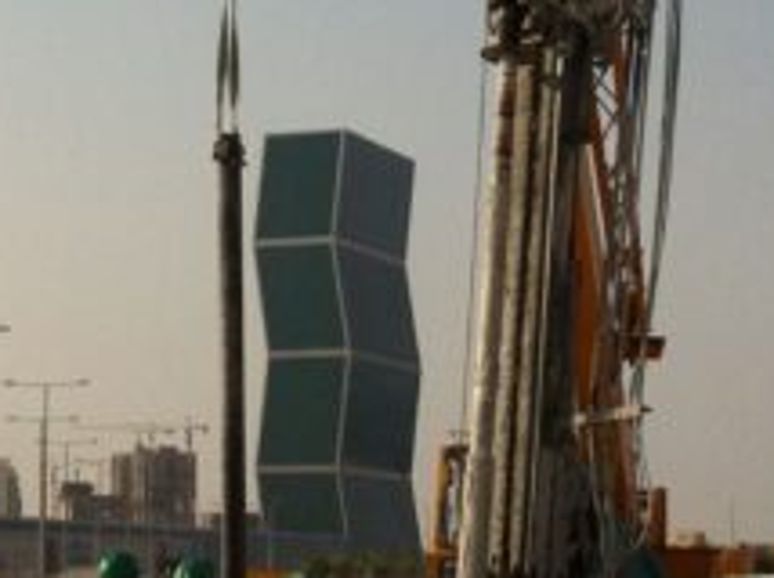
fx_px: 2926
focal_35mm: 131
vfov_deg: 11.1
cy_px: -76
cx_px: 69
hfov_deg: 14.9
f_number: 2.8
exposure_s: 1/2514
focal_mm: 3.85
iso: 80
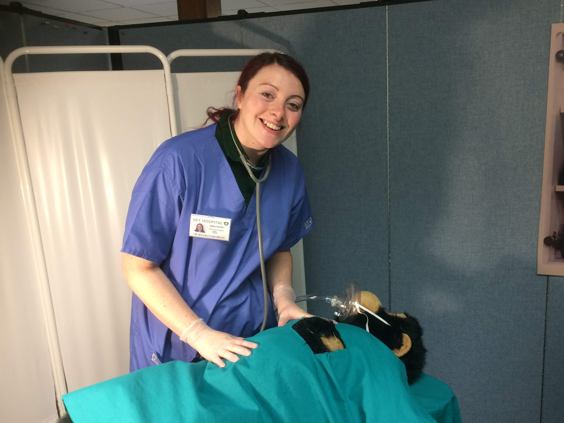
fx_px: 521
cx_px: 311
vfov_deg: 44.2
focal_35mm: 32
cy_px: 219
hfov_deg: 56.7
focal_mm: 4.15
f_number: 2.2
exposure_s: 1/33
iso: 100
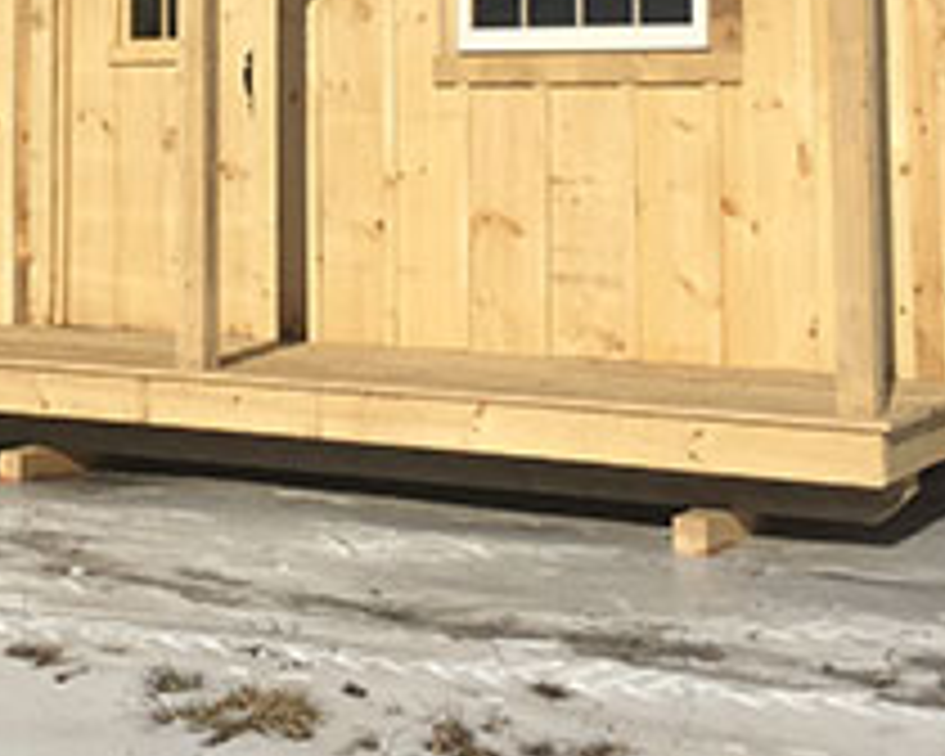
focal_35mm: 81
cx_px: 126
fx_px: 2265
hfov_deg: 23.1
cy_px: -32
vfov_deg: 18.4
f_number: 2.2
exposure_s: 1/4950
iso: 32
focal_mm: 4.15
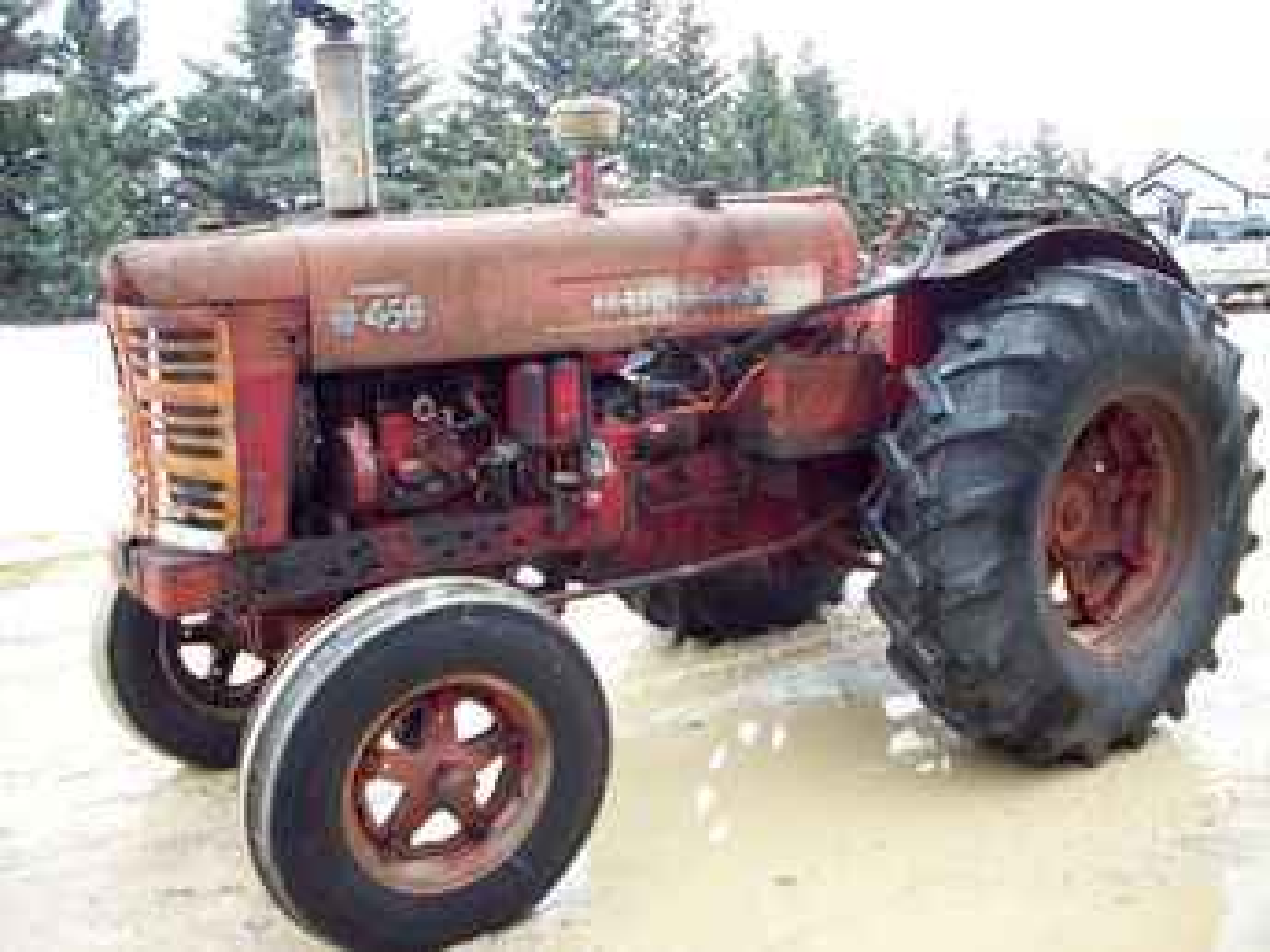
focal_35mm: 37
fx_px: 1357
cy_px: 476
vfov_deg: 38.7
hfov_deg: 50.1
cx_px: 635
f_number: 2.8
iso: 80
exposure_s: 1/142
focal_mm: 6.2
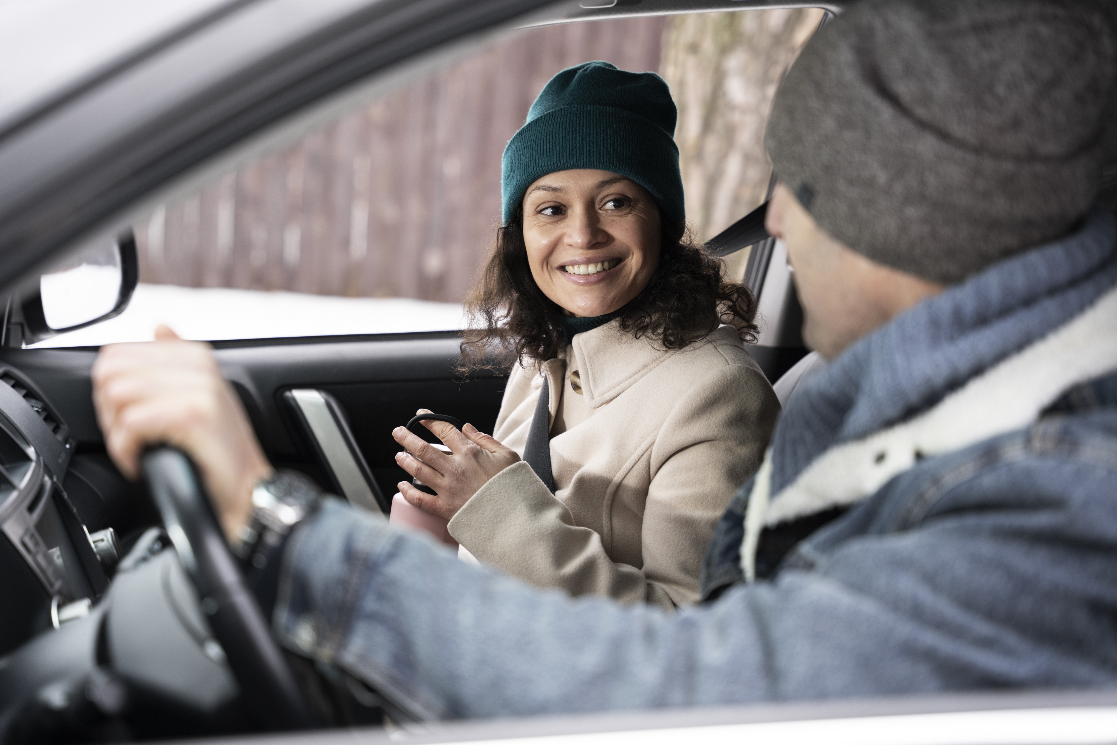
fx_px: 2172
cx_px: 558
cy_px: 372
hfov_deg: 28.8
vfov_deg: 19.5
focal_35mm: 70
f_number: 2.8
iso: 320
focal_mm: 70
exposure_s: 1/125
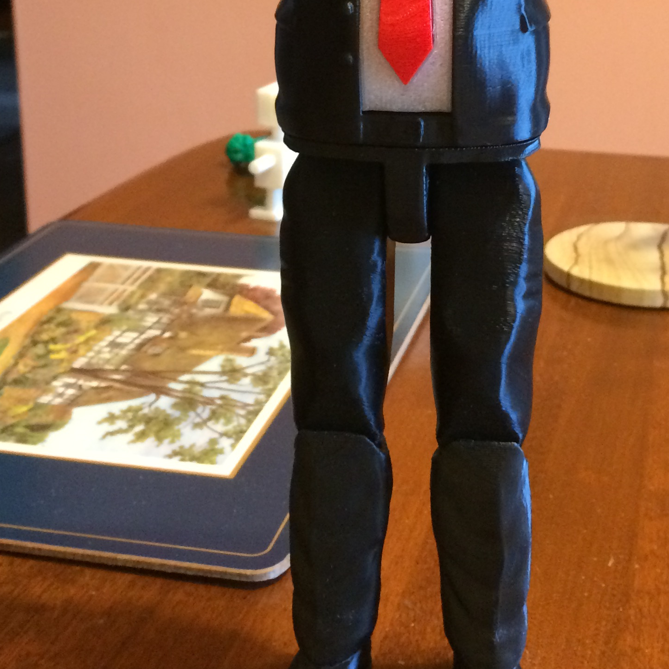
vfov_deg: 28.6
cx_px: 371
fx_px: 1268
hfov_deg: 29.5
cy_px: 92
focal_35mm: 58
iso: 250
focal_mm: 4.15
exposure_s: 1/17
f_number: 2.2
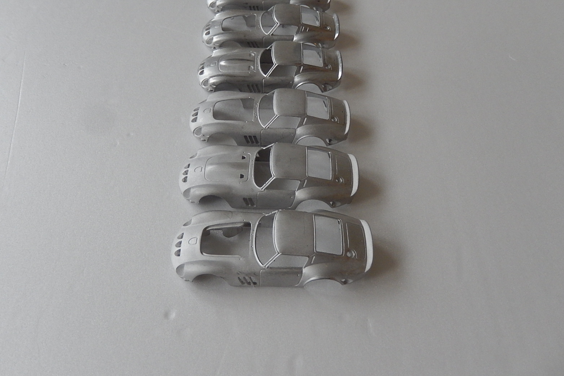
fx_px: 533
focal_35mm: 34
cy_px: 166
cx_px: 283
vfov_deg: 38.8
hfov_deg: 55.8
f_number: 3.8
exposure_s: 1/30
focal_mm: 5.7
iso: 360
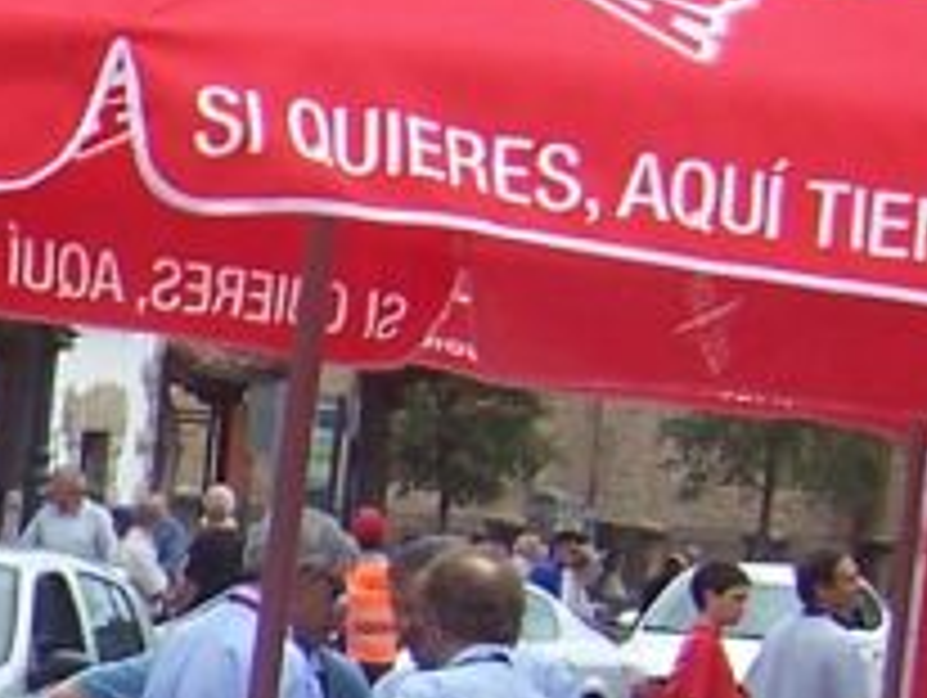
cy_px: 1151
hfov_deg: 9.4
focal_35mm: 192
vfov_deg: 7.6
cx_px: -1152
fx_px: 5148
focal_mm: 6
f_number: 3
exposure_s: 1/1000
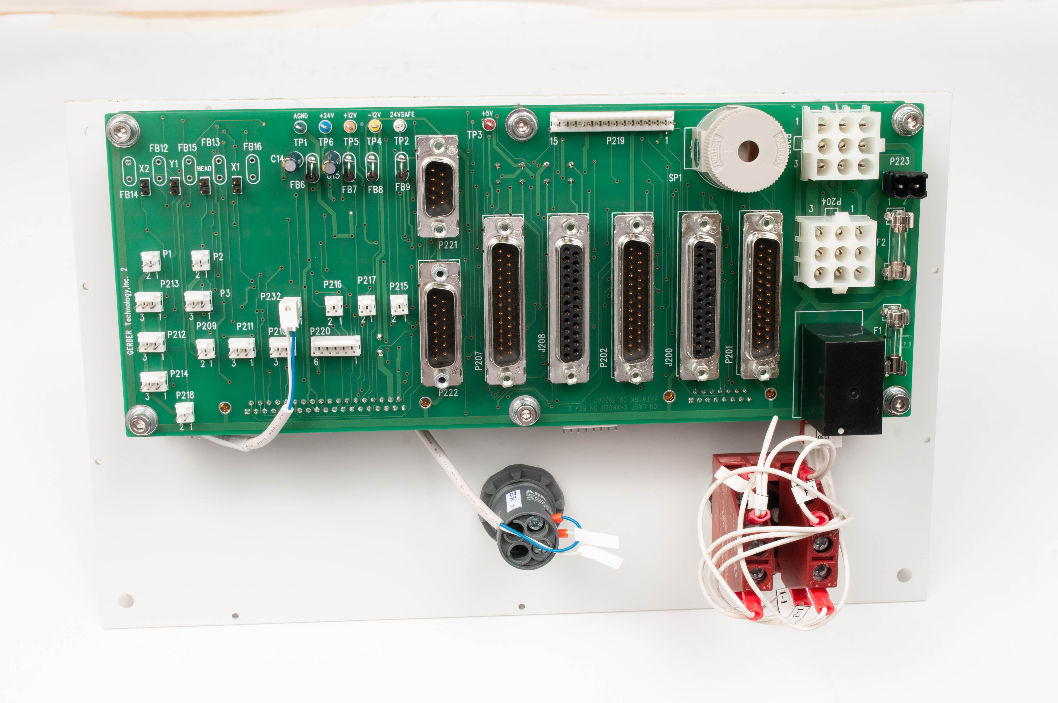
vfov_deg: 26.4
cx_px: 529
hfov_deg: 38.9
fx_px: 1497
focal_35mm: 51
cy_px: 352
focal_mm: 34
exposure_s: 1/50
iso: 200
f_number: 11
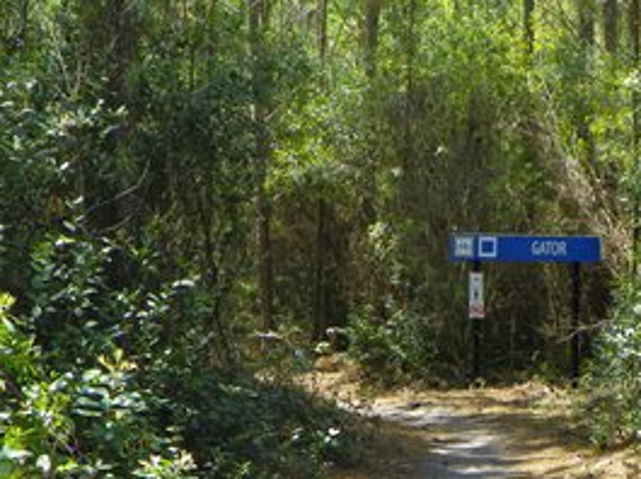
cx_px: 486
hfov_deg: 18.6
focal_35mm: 105
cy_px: 382
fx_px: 1942
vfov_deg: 14.0
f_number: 3.5
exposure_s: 1/200
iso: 64
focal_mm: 11
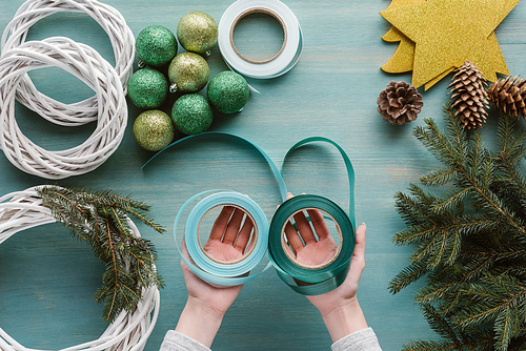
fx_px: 731
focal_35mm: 50
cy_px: 176
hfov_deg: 39.6
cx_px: 263
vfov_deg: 27.0
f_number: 9
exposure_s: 1/160
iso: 160
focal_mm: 50
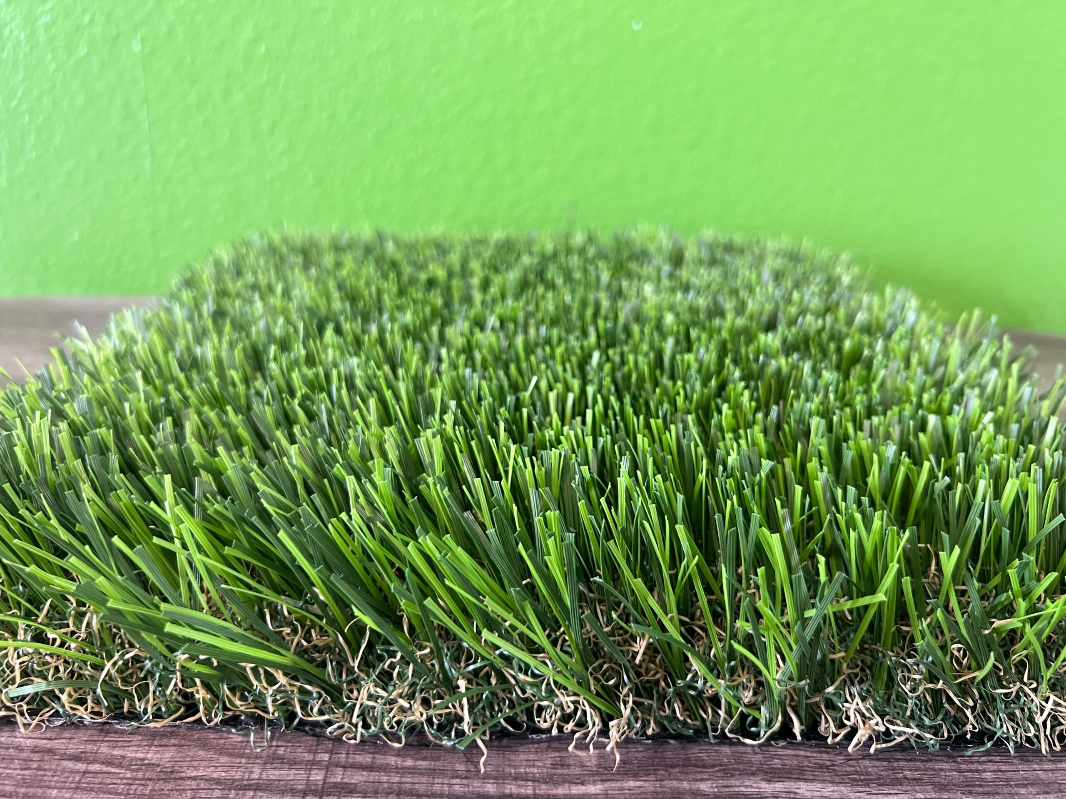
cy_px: 400
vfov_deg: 53.1
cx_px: 533
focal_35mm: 26
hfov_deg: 67.3
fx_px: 801
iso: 400
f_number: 1.5
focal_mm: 5.7
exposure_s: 1/60
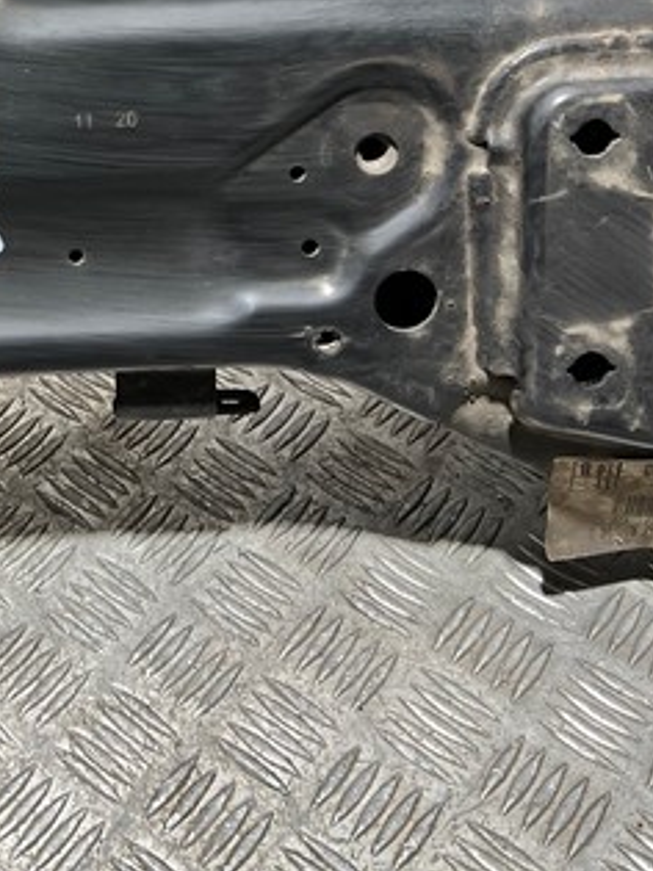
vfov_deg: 32.5
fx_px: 1384
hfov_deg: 25.2
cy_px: 26
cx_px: -3
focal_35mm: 55
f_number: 1.5
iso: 125
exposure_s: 1/100
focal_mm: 5.7
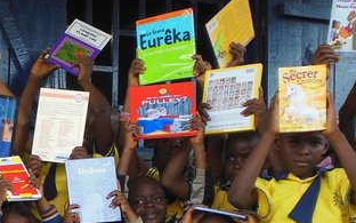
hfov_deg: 19.6
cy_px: 333
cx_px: -54
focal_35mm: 101
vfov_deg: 12.3
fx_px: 980
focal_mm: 5.2
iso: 200
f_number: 3.3
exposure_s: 1/250
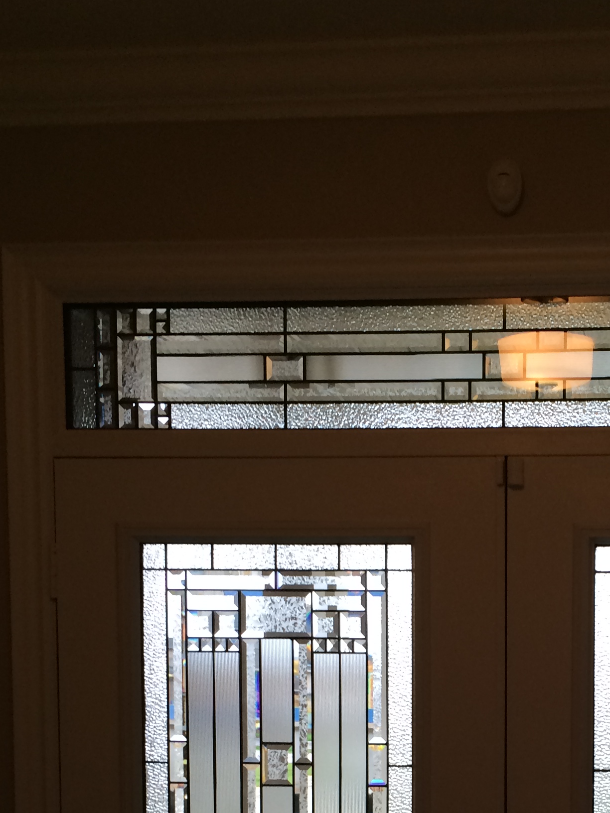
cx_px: 514
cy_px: 762
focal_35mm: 60
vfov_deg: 30.5
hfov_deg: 23.9
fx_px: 1410
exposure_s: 1/30
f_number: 2.2
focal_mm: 4.12
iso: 40
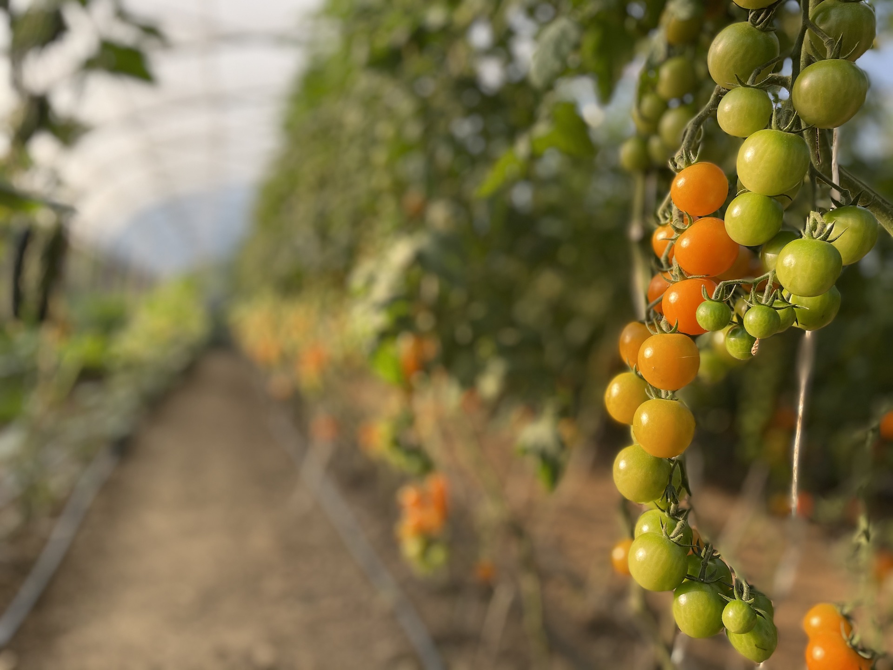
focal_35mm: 26
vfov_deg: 53.1
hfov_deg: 67.3
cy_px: 335
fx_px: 671
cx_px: 446
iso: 32
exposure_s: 1/556
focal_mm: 4.2
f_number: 1.6
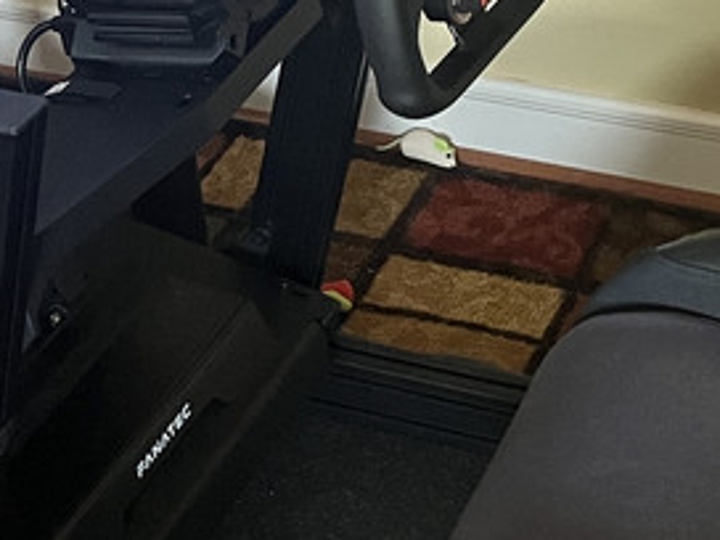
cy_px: 13
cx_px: 483
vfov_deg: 14.3
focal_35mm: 102
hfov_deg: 19.2
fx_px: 2122
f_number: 1.6
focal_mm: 5.1
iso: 500
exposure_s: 1/60
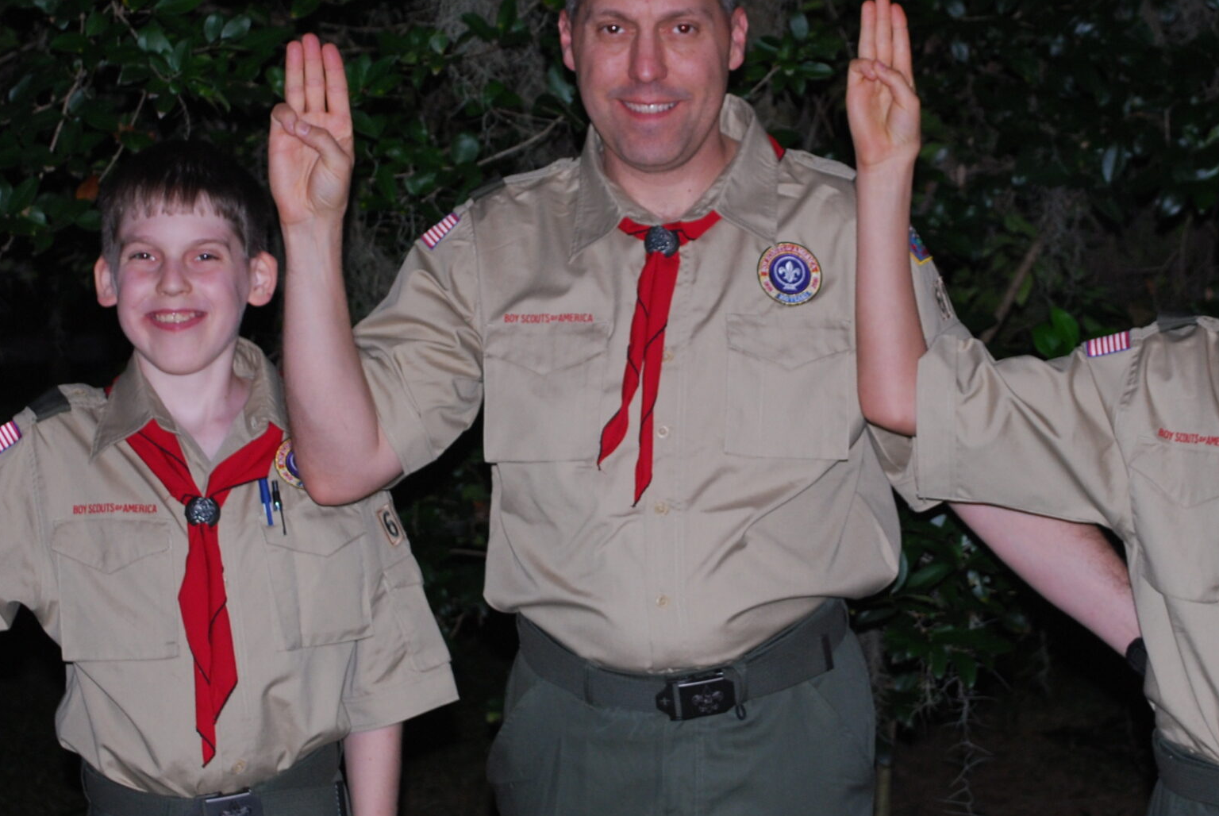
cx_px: 655
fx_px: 3390
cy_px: 364
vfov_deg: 13.7
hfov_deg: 20.4
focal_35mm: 100
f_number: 5.3
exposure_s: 1/60
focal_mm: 40
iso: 280
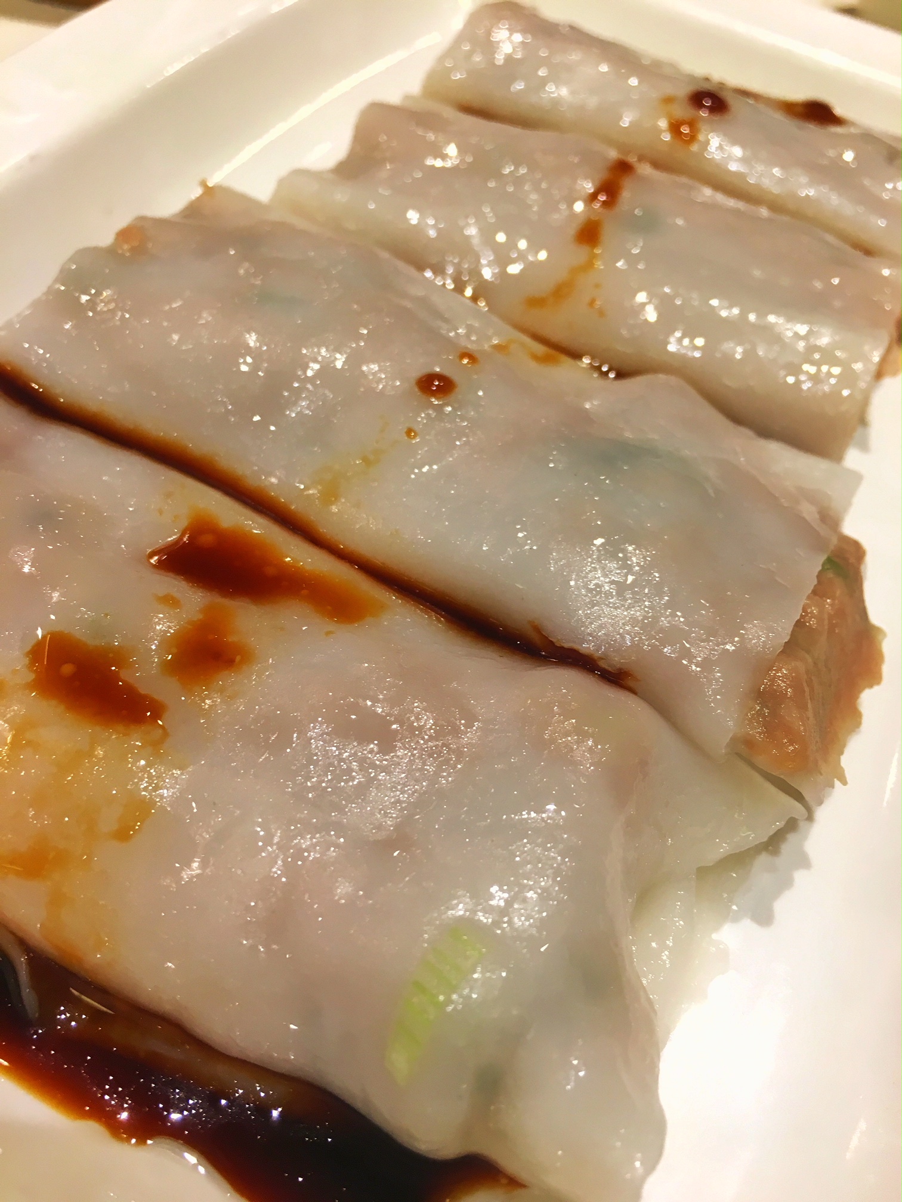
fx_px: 1008
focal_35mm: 29
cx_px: 451
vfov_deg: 61.7
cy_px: 601
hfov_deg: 48.2
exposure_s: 1/30
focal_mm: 4.15
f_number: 2.2
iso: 50
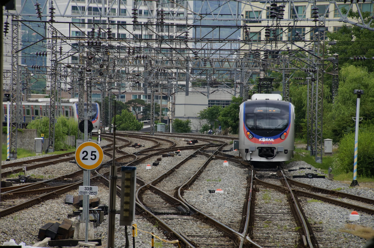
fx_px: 2491
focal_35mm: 240
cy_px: 124
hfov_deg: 8.6
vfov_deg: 5.7
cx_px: 187
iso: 400
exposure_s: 1/320
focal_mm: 160
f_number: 7.1
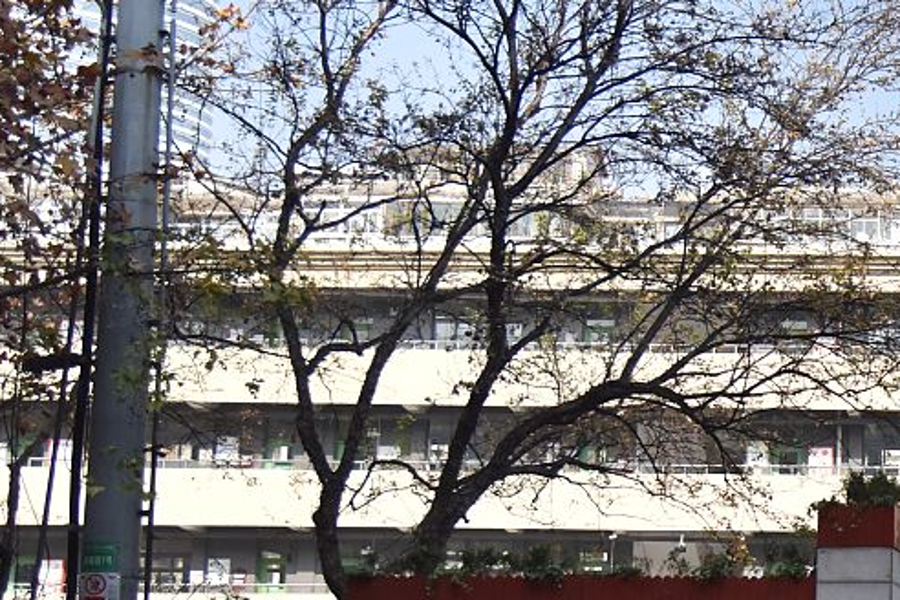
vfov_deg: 17.4
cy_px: 410
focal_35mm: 78
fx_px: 1950
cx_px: 1076
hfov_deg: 23.7
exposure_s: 1/8000
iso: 1250
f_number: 4
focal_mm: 32
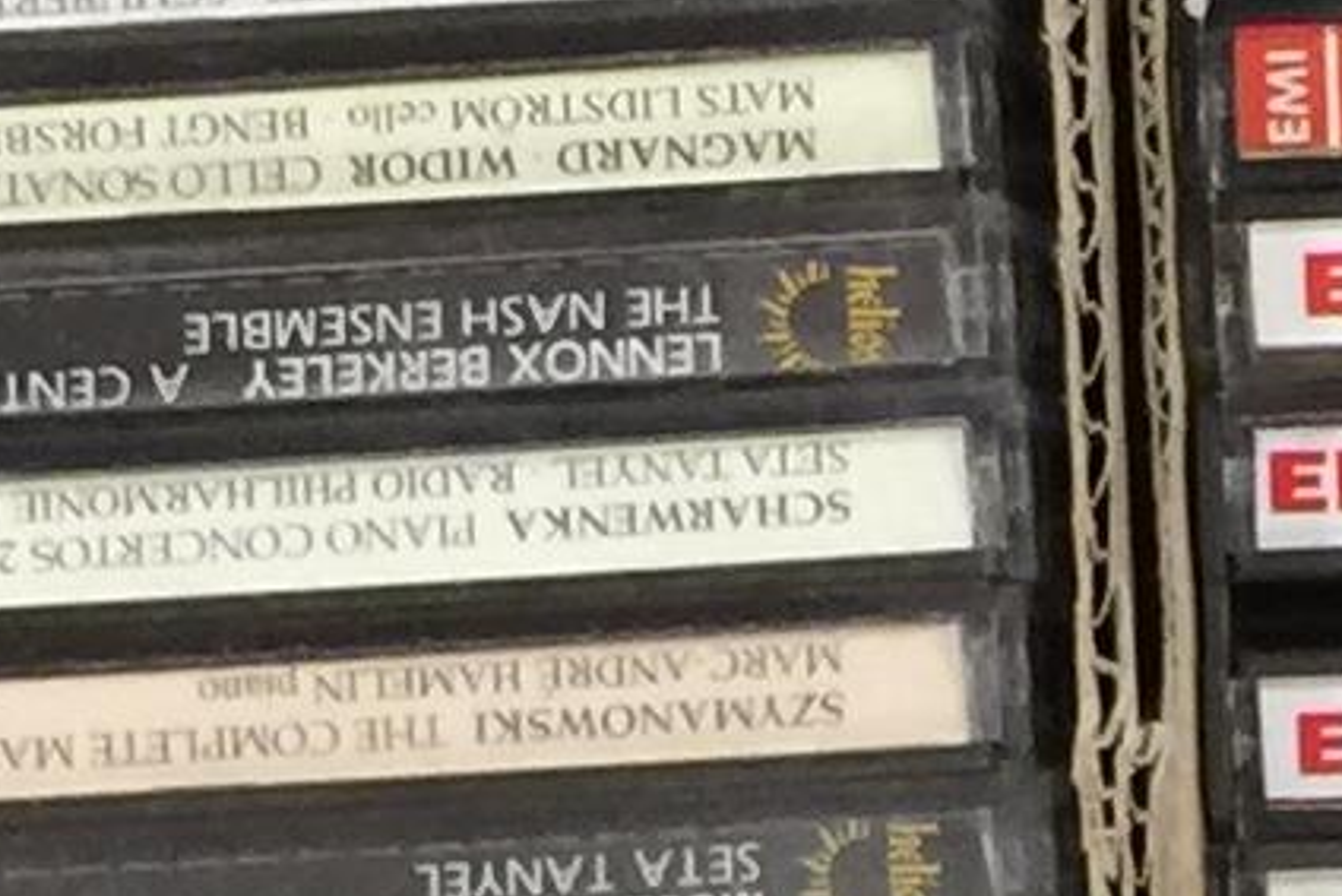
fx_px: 8651
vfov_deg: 5.9
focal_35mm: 232
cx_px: 1545
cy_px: 1292
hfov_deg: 8.8
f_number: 2.2
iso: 64
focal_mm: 4.15
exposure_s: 1/17
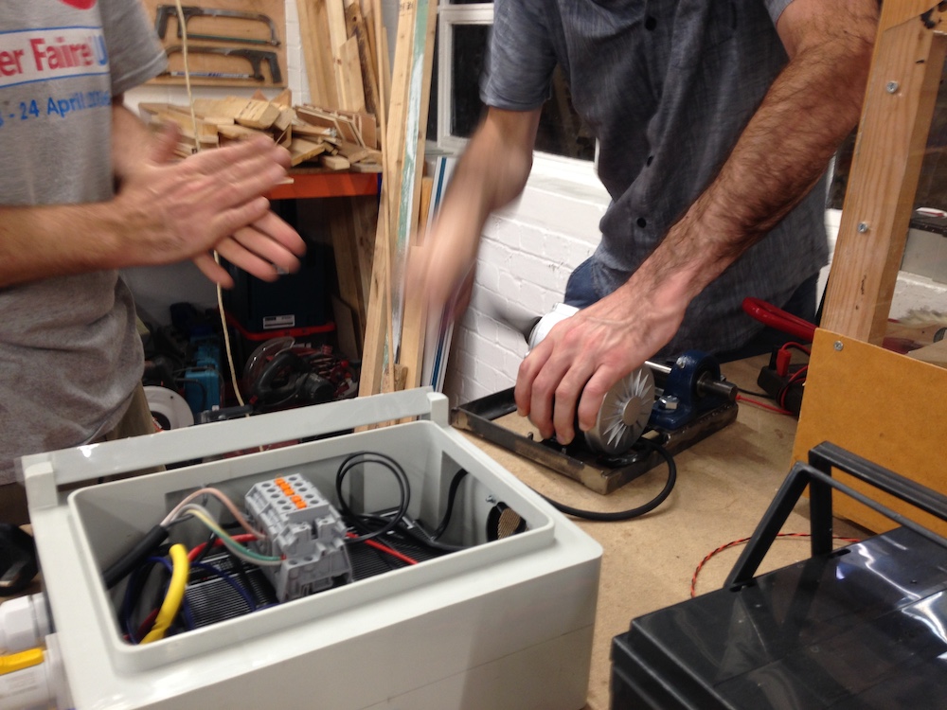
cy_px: 355
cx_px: 474
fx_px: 903
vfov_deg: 42.9
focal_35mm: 33
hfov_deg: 55.4
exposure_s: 1/20
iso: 50
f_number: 2.4
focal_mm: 4.12
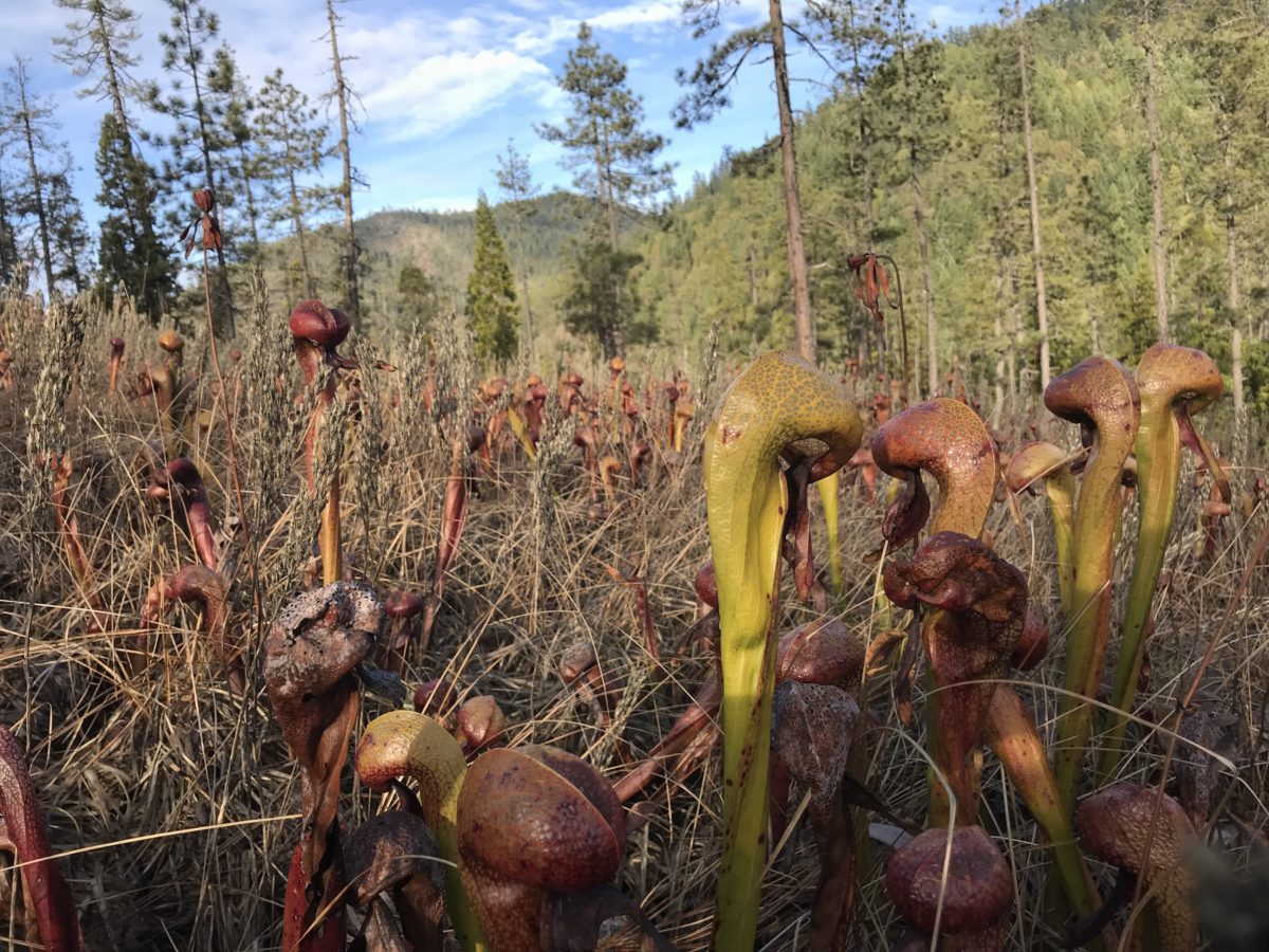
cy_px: 476
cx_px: 634
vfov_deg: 49.7
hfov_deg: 63.4
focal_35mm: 28
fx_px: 1026
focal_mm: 3.99
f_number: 1.8
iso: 20
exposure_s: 1/731
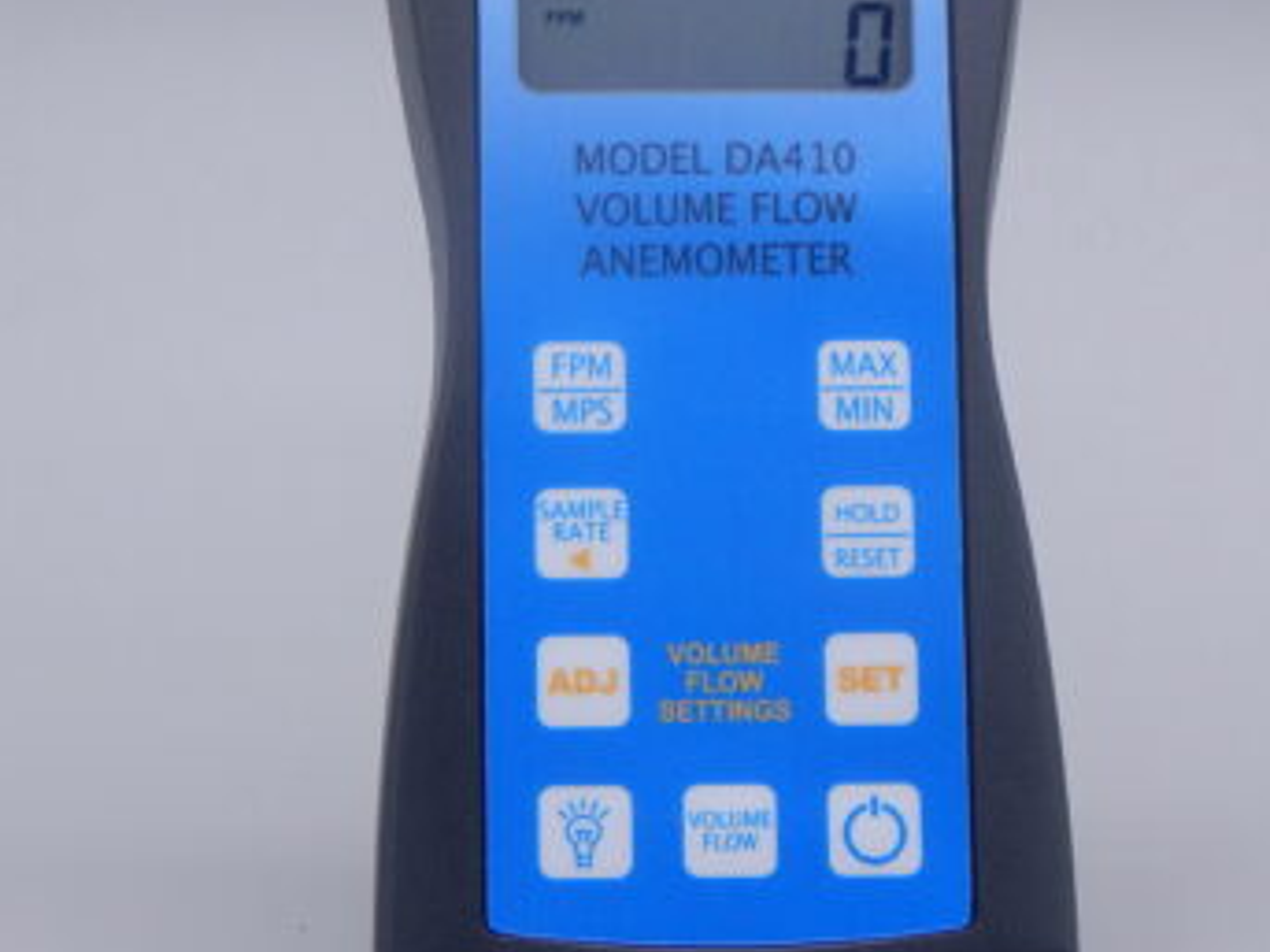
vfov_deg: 8.1
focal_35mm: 182
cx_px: 741
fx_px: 6675
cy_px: 285
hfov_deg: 10.9
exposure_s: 1/160
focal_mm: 18.7
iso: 125
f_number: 4.5
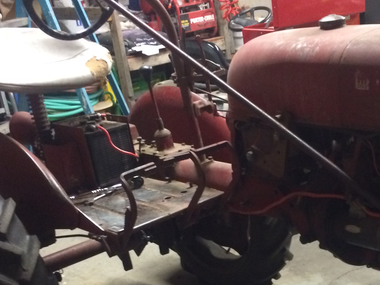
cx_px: 288
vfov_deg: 22.5
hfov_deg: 30.2
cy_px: 280
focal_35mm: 63
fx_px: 692
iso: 320
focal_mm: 4.15
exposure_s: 1/15
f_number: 2.2
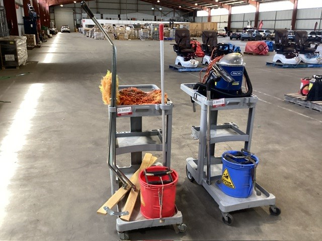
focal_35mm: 31
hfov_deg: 58.4
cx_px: 161
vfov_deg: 45.4
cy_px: 120
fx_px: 288
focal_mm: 3.3
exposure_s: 1/60
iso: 200
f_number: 2.4
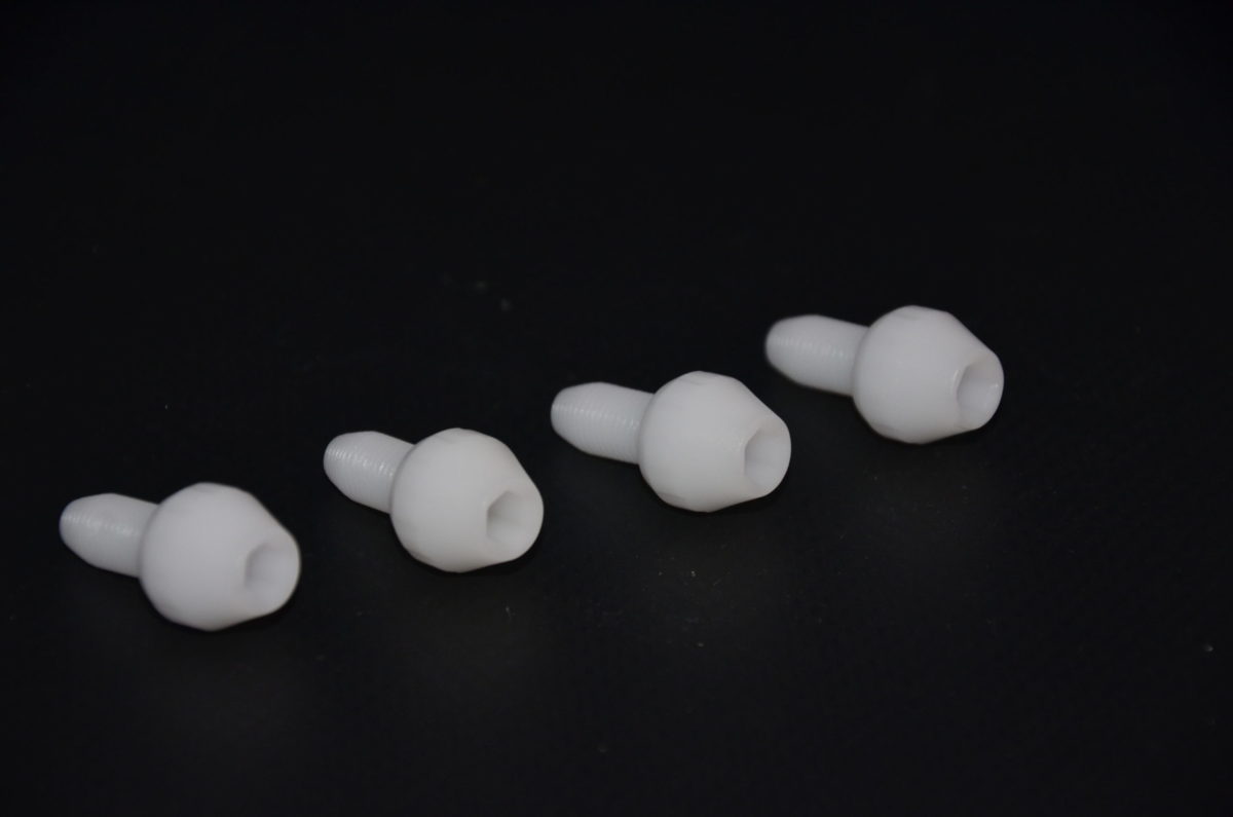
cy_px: 408
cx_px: 616
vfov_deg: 8.7
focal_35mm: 158
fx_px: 5384
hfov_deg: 13.1
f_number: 5.6
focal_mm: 105
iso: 800
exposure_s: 1/60
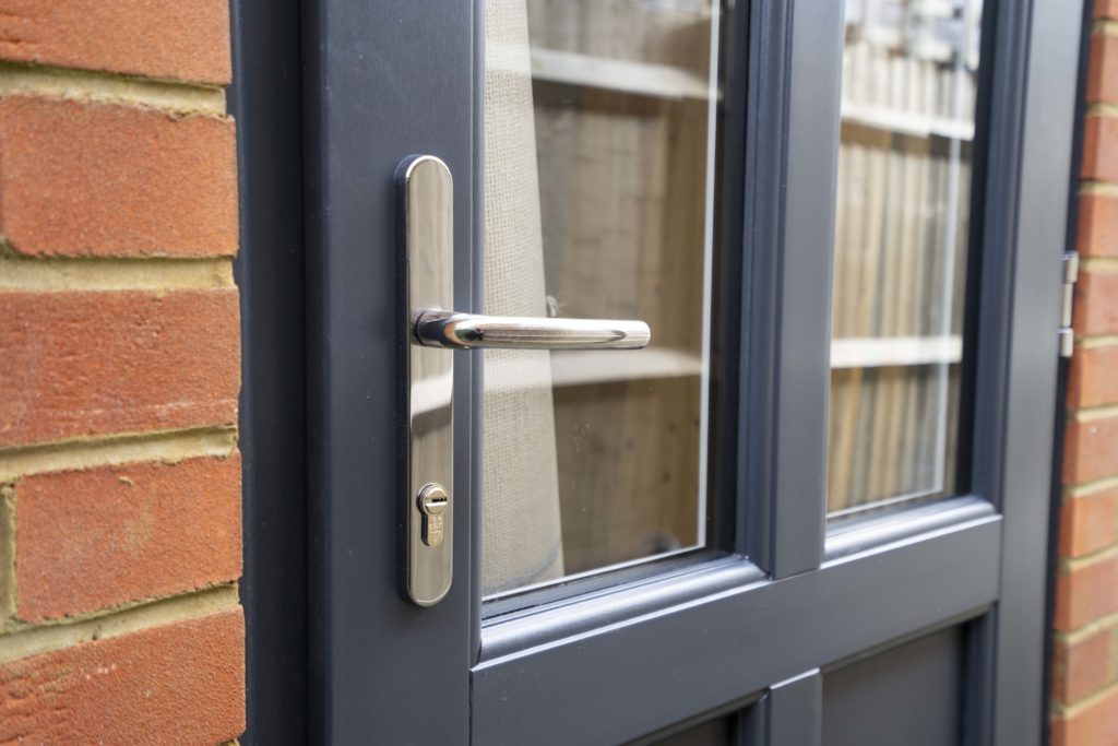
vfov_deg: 37.9
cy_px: 373
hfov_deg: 54.4
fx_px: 1087
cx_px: 559
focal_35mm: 35
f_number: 4
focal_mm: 35
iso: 250
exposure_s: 1/50
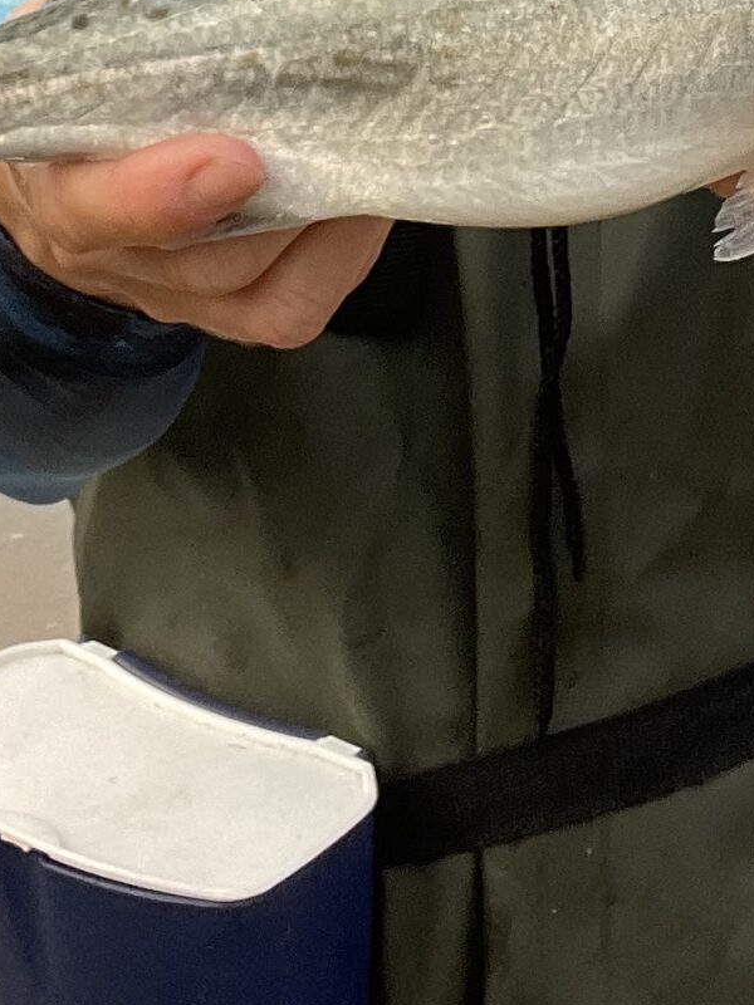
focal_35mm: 96
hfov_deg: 15.3
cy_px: -420
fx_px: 2788
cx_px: 558
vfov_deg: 18.5
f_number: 2.2
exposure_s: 1/121
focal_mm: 2.71
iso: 50
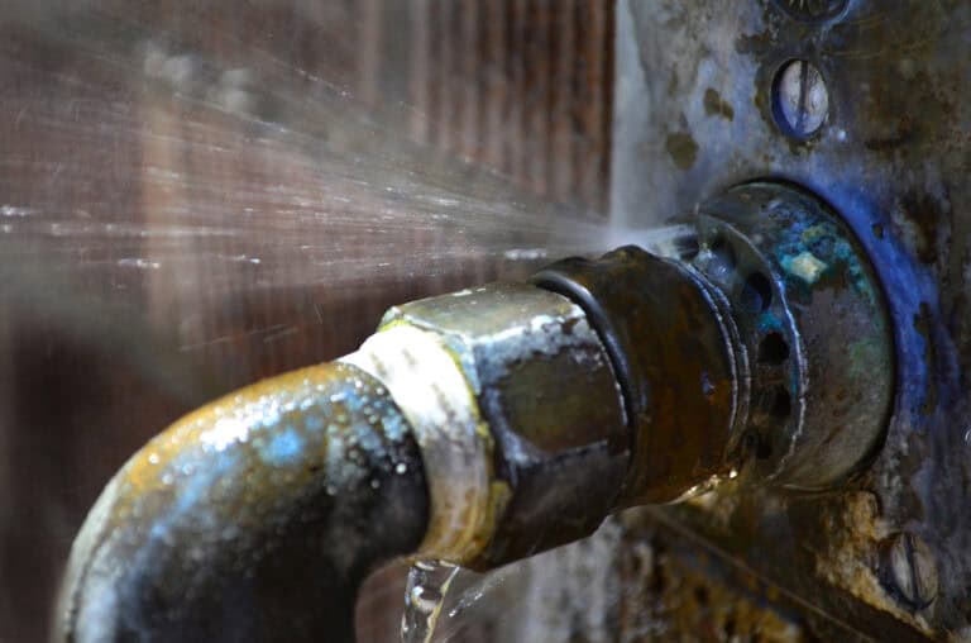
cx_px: 486
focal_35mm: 82
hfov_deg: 24.7
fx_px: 2220
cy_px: 322
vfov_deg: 16.5
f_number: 6.3
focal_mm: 55
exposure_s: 1/250
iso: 200
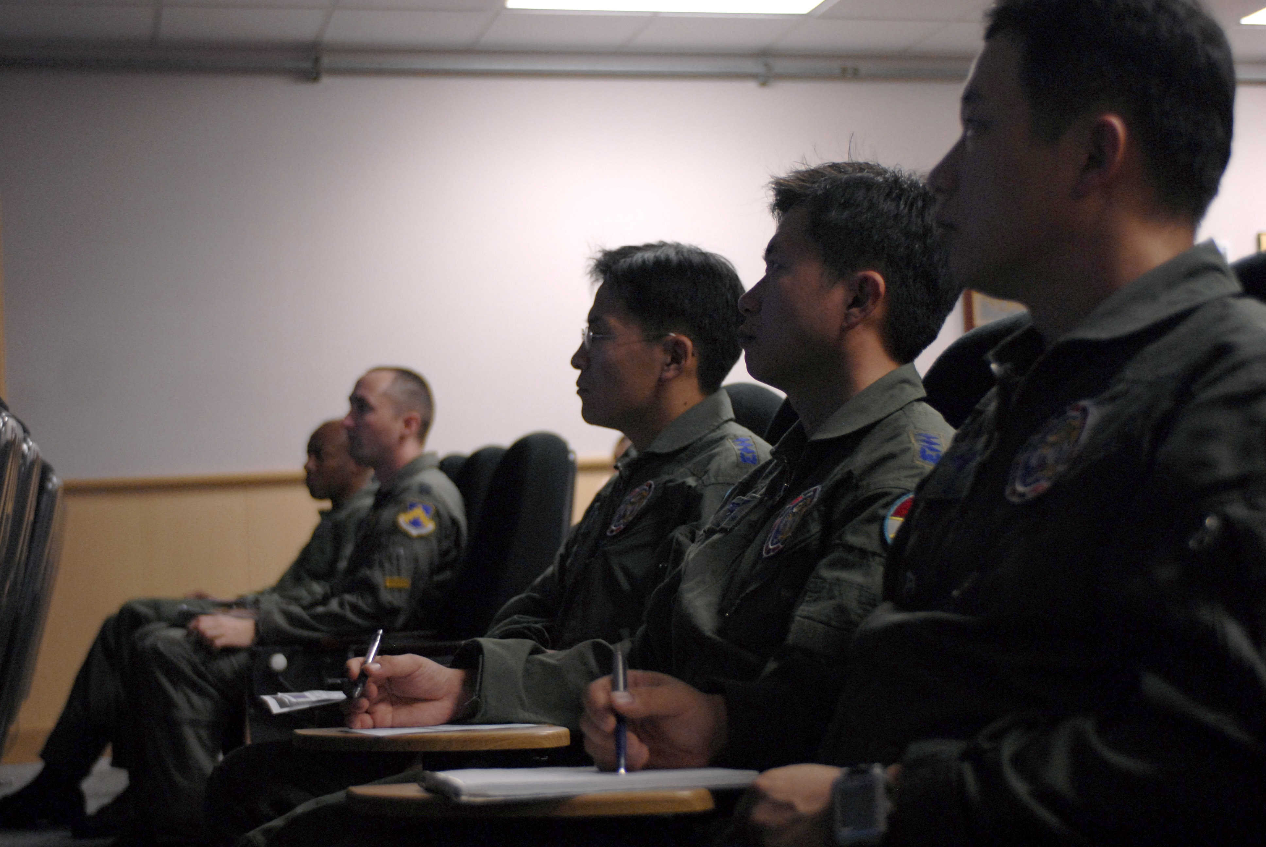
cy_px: 424
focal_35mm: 57
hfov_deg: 35.0
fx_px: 2007
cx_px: 633
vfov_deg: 23.8
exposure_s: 1/30
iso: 400
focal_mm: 38
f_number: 2.8
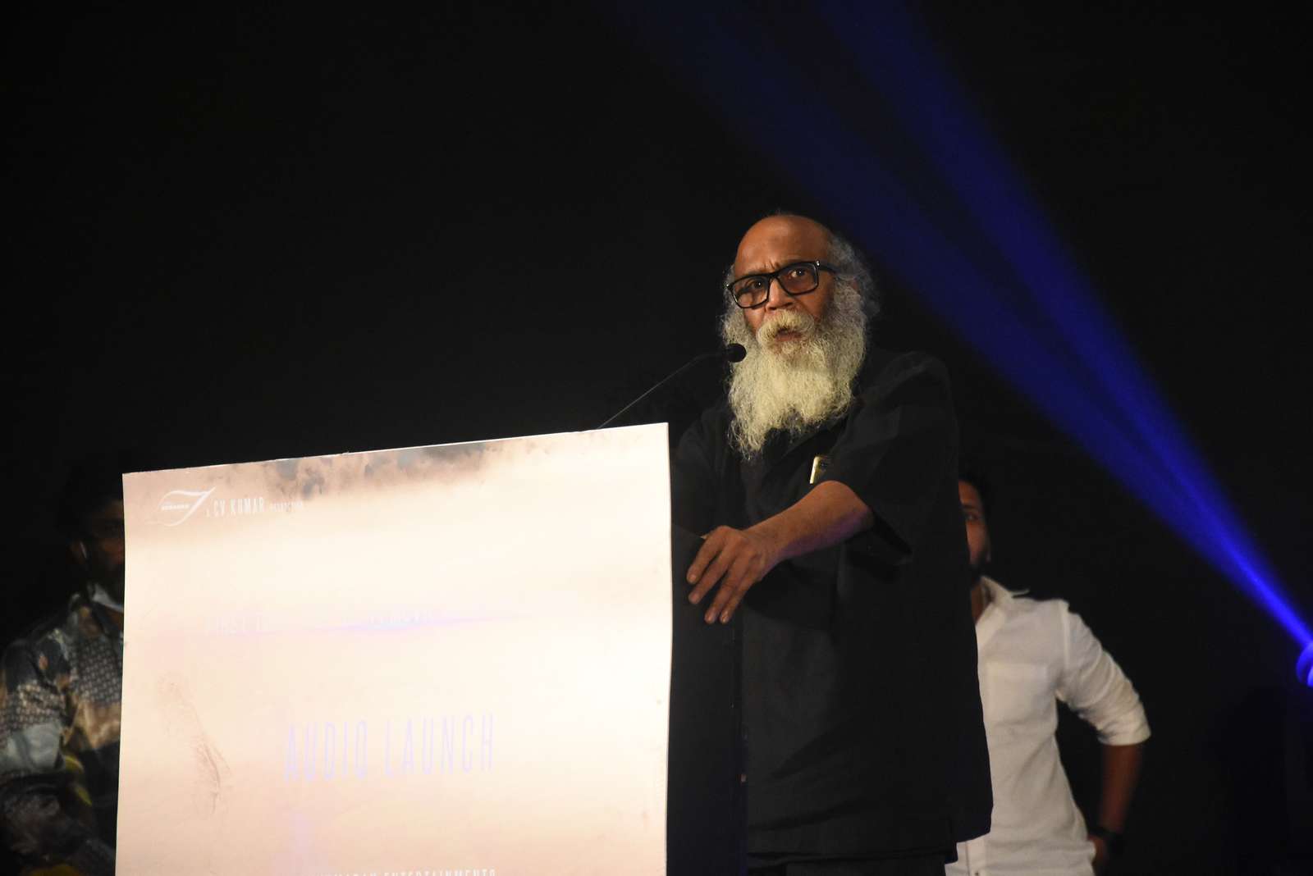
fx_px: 5746
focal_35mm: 158
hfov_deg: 13.0
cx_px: 656
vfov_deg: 8.7
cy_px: 438
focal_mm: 105
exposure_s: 1/100
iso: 5000
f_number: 5.6
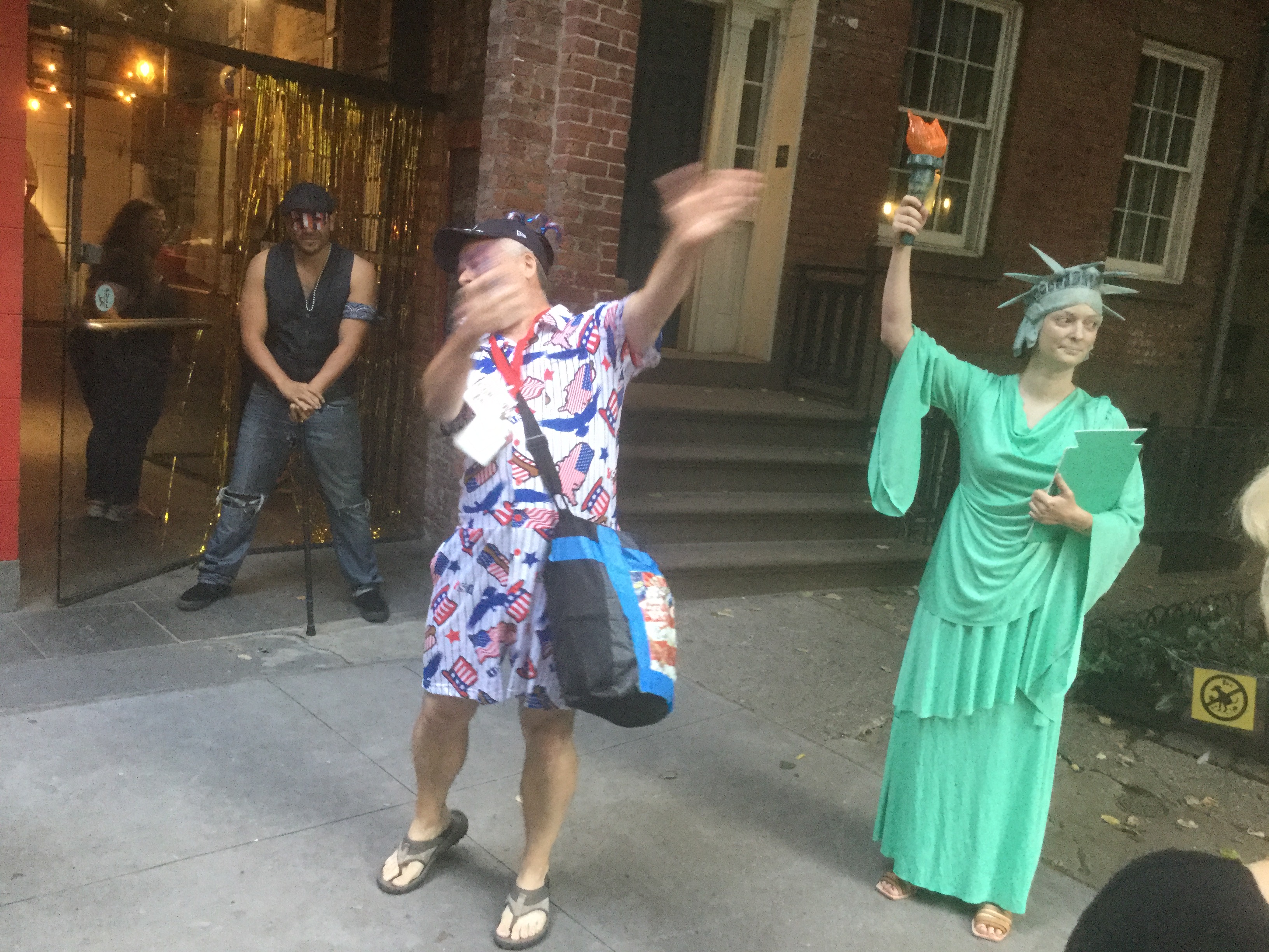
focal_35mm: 31
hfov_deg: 58.4
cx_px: 634
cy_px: 476
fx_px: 1136
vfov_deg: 45.4
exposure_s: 1/30
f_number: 2.4
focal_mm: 3.3
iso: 200
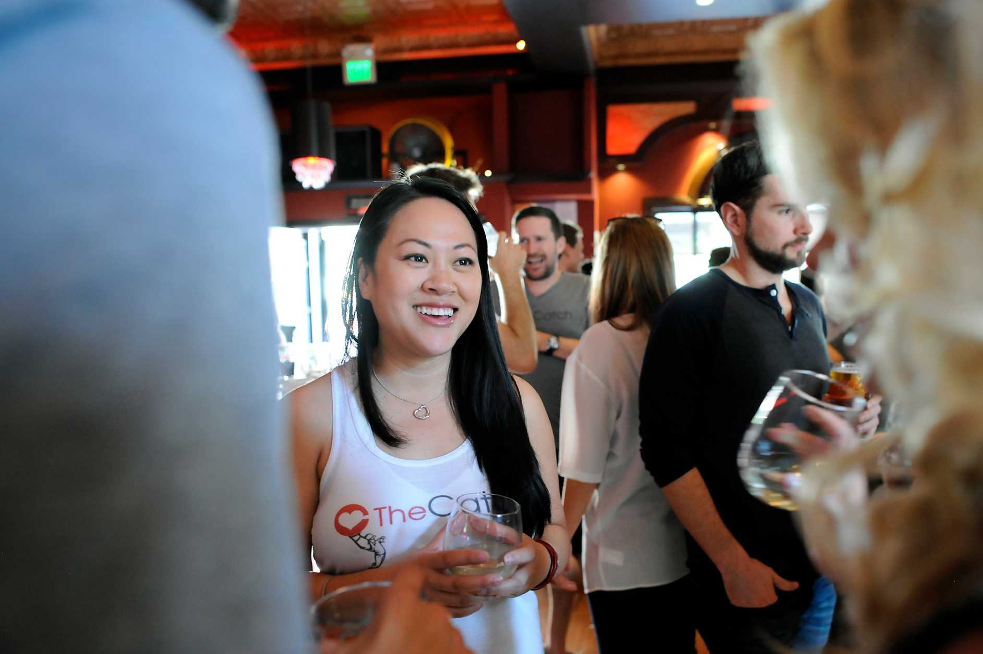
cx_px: 525
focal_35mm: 26
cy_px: 351
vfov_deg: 49.4
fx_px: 709
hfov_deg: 69.4
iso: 3200
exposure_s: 1/40
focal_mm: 24
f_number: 2.8
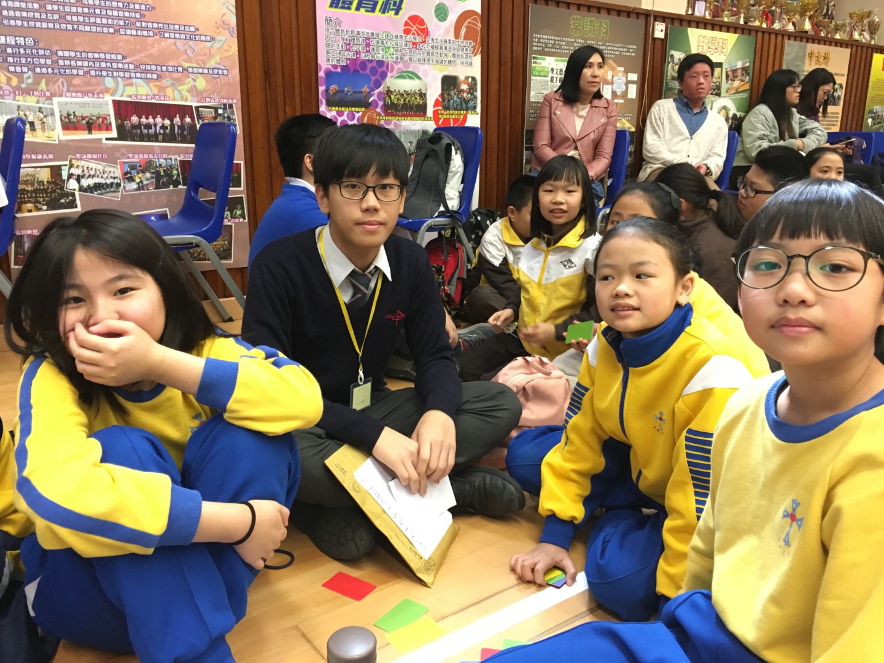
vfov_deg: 48.2
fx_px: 741
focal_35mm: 29
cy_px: 332
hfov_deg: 61.7
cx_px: 442
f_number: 2.2
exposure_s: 1/25
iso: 200
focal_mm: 4.15
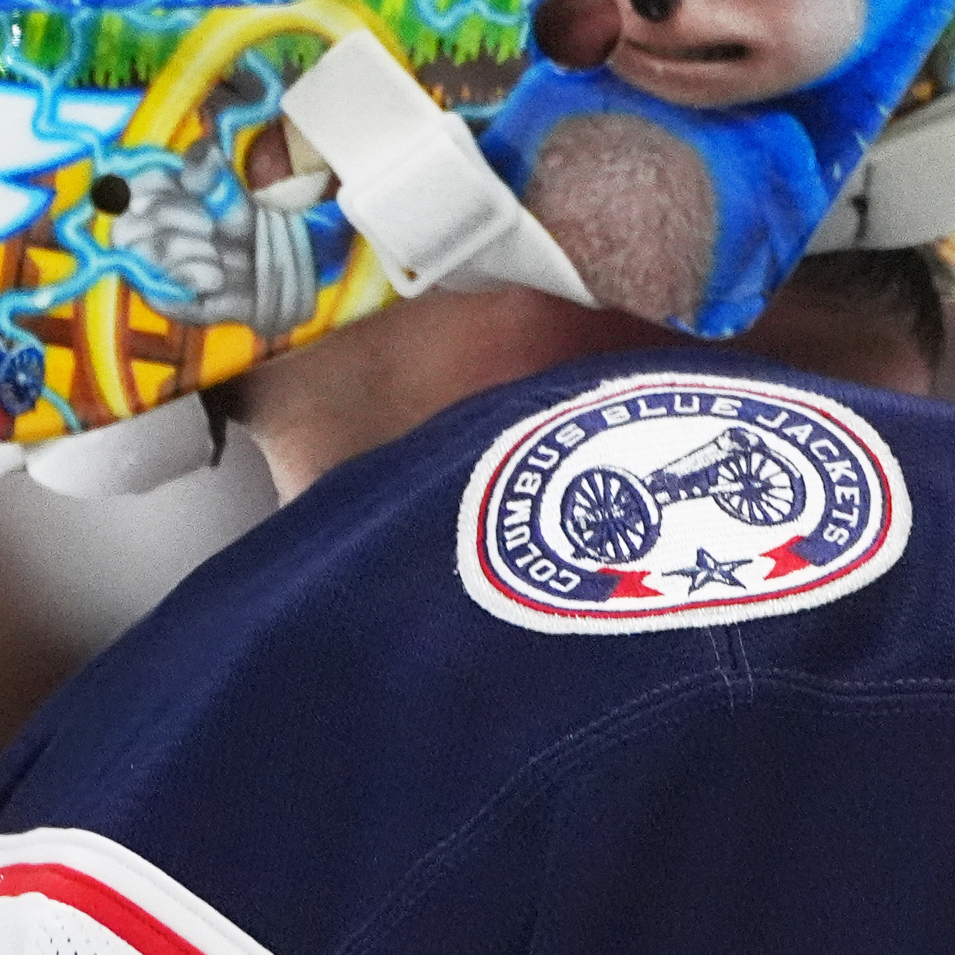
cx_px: 174
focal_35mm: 1756
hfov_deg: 1.0
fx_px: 54810
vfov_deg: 1.0
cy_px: 201
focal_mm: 500
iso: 6400
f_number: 6.7
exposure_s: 1/1250
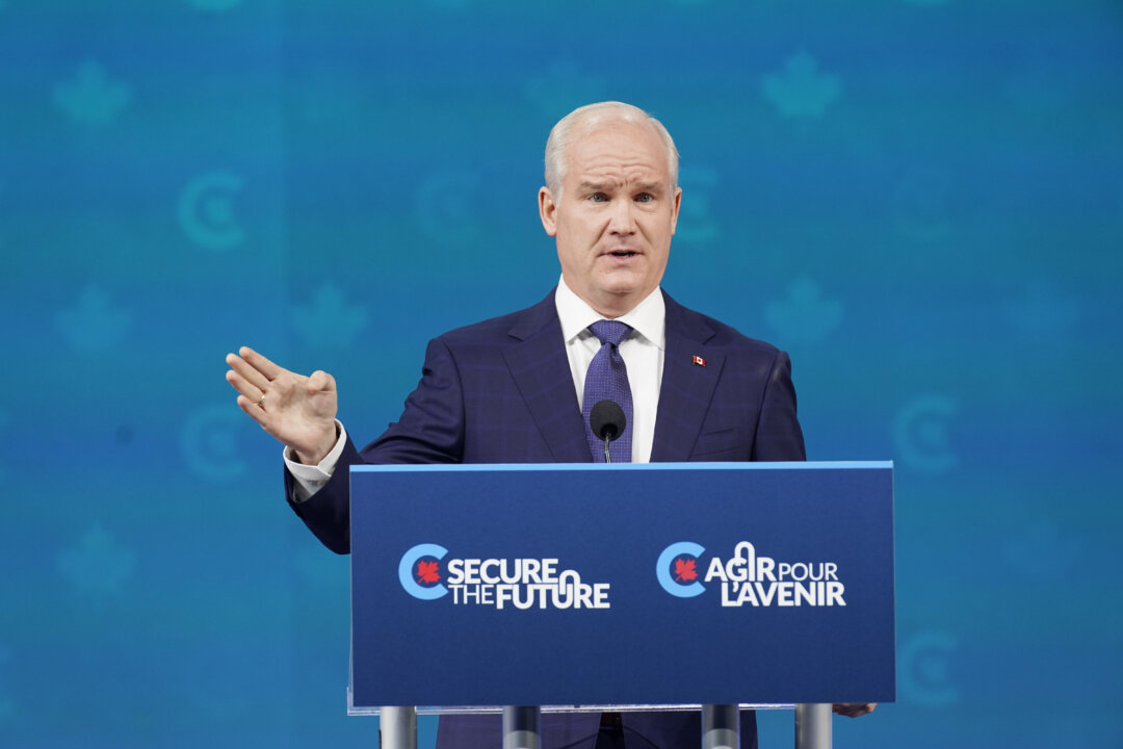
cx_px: 562
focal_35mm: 280
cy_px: 374
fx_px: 8734
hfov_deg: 7.4
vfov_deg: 4.9
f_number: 5.6
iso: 1600
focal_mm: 280
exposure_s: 1/125
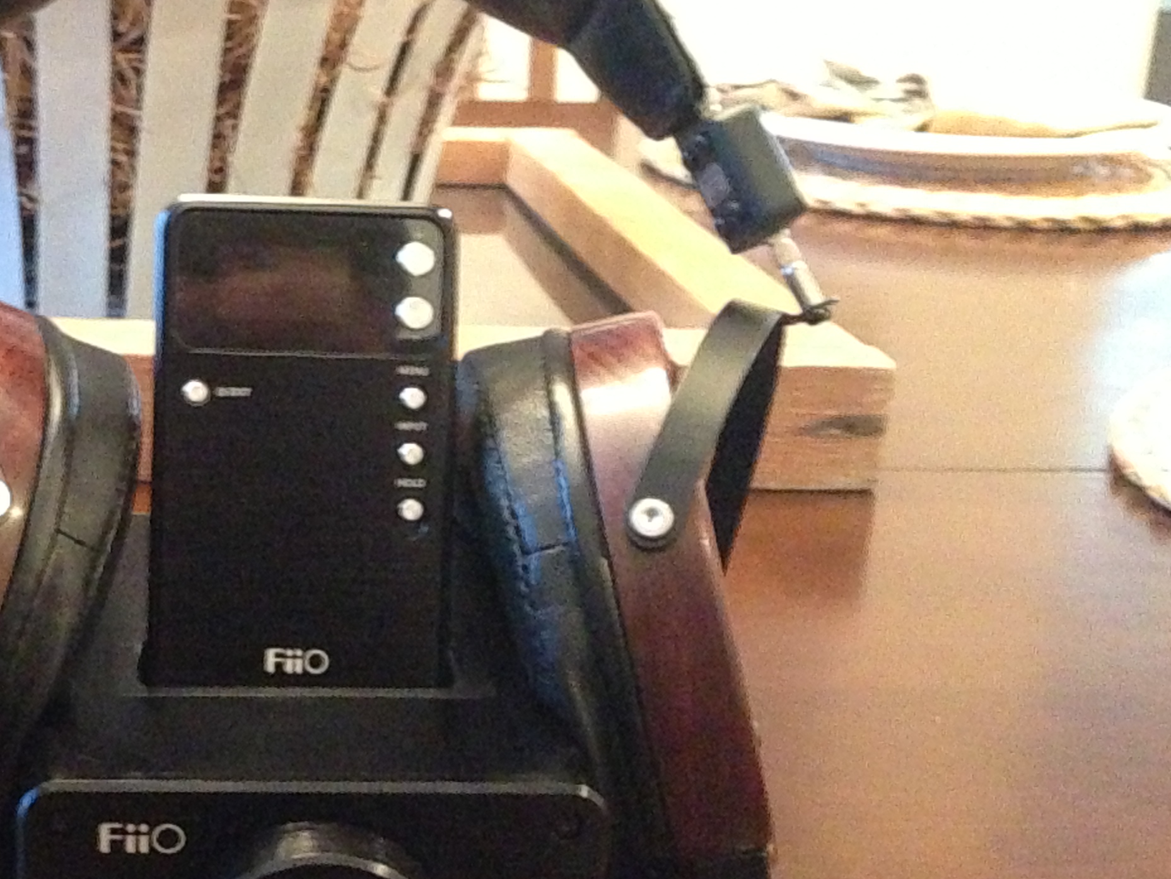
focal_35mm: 58
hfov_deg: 32.3
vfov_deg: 25.2
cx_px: 232
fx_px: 1962
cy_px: 482
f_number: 2.4
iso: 1600
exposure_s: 1/17
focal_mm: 4.13
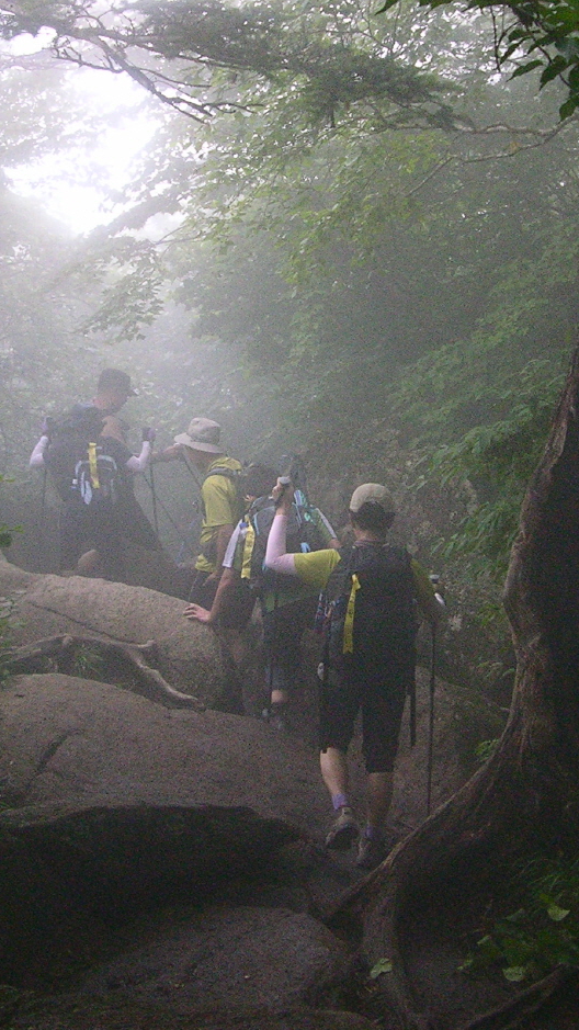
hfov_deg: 15.5
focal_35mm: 78
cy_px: 367
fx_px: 2129
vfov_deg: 27.1
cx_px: 235
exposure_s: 1/80.7
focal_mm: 8.9
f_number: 2.8
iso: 200
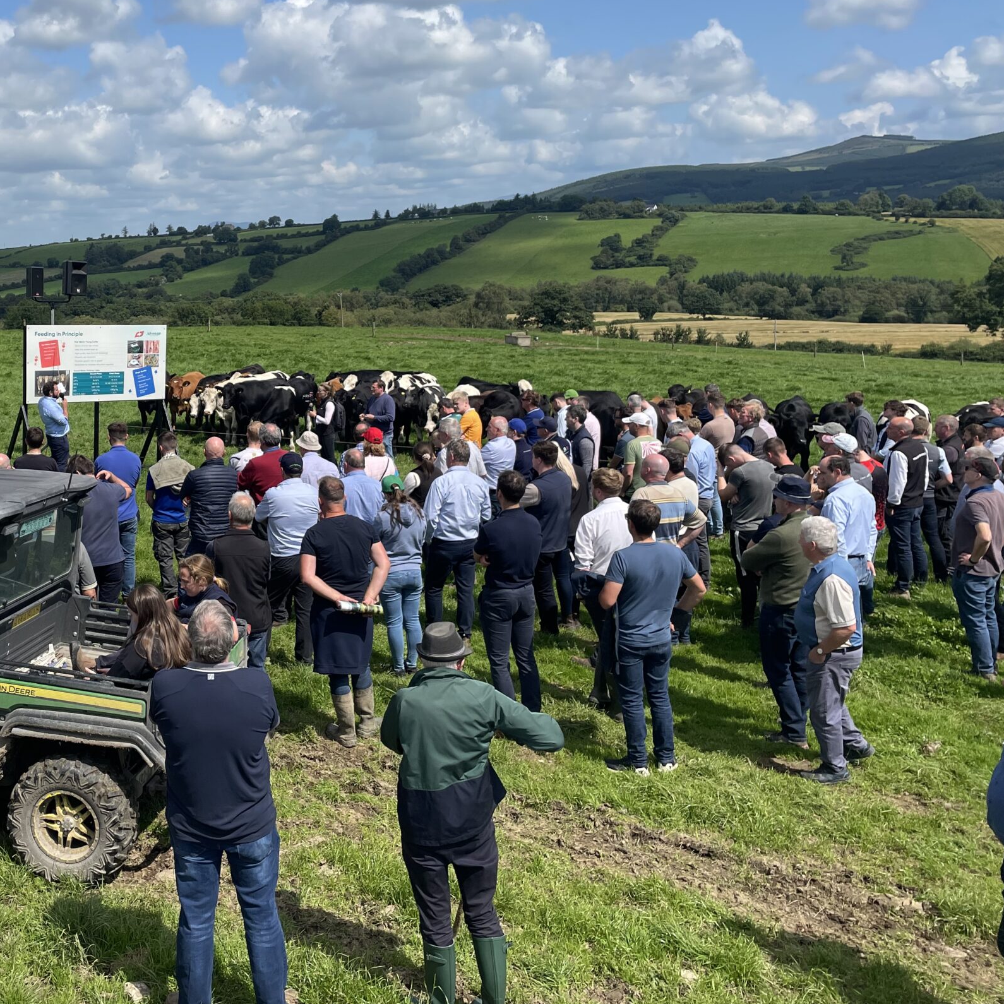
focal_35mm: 37
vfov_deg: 44.7
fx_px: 1214
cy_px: 409
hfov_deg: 43.0
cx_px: 211
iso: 32
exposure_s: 1/4132
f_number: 1.6
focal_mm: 4.2
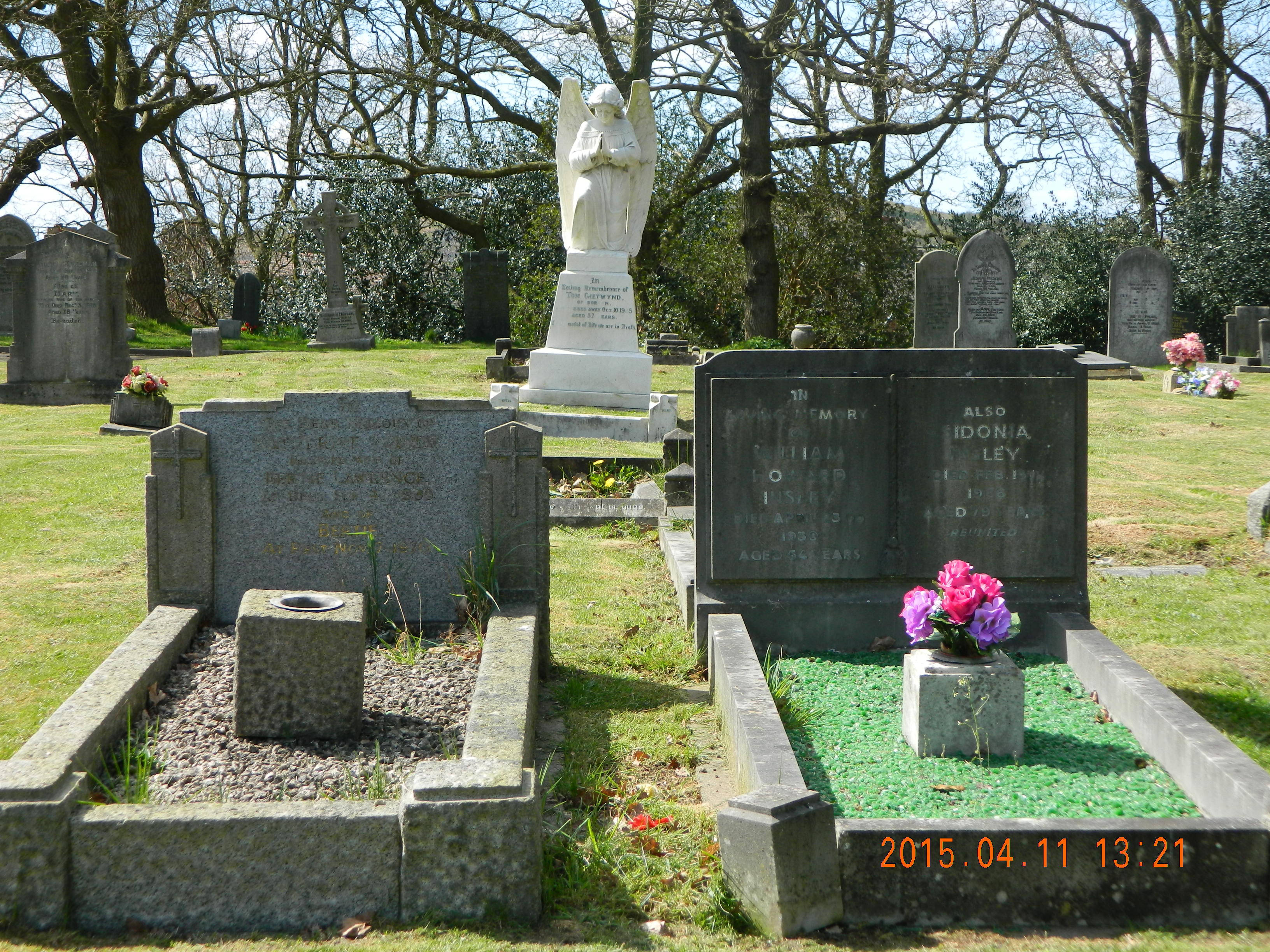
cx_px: 635
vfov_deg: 21.0
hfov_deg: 27.8
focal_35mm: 70
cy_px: 476
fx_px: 2568
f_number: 4
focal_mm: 12.6
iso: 80
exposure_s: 1/320
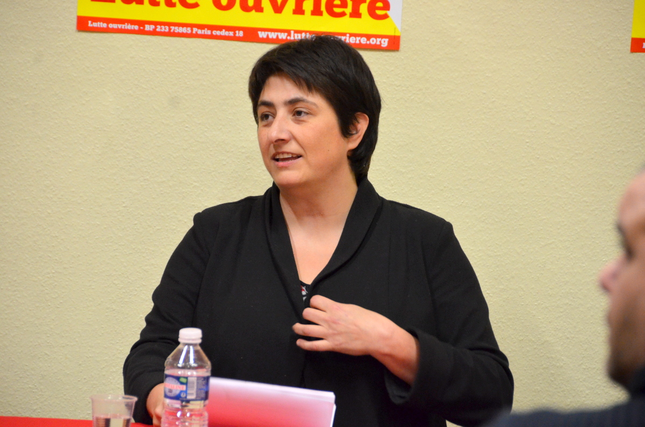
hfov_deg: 9.2
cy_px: 214
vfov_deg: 6.1
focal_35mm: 225
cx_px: 322
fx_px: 4023
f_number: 5.6
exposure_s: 1/60
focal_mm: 150
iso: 1600
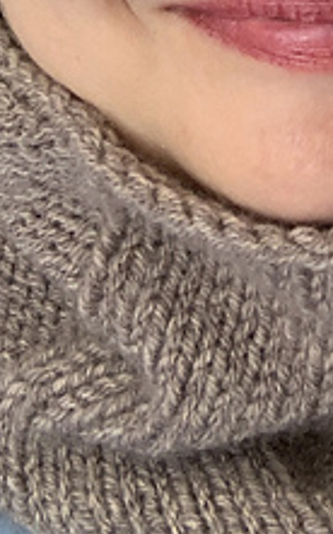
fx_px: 1424
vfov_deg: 19.4
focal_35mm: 98
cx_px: 468
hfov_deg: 12.8
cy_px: -181
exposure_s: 1/60
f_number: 2.2
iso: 200
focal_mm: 2.87
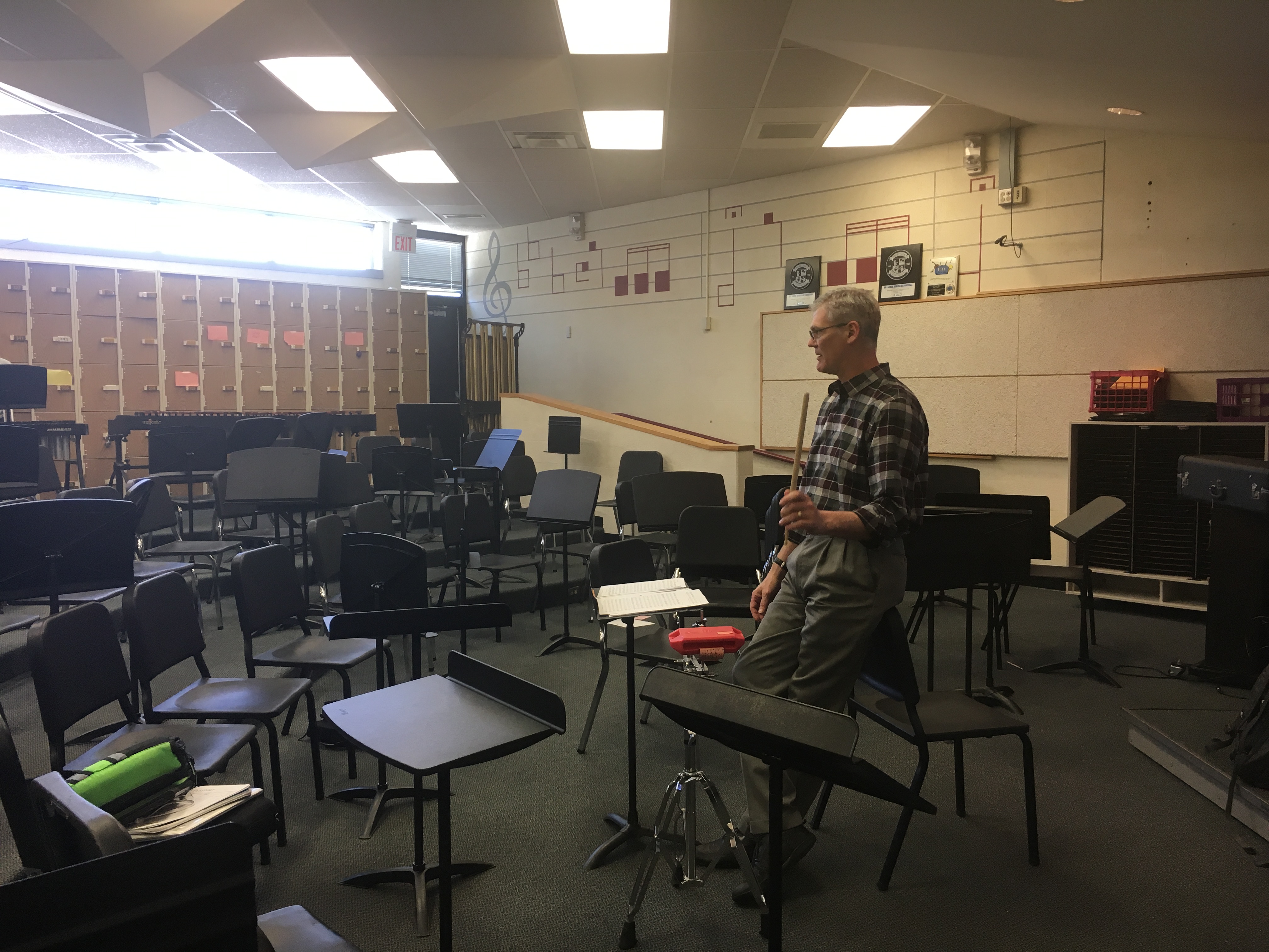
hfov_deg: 61.7
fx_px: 1063
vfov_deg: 48.2
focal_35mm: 29
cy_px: 476
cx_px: 634
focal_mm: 4.15
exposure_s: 1/30
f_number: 2.2
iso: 50
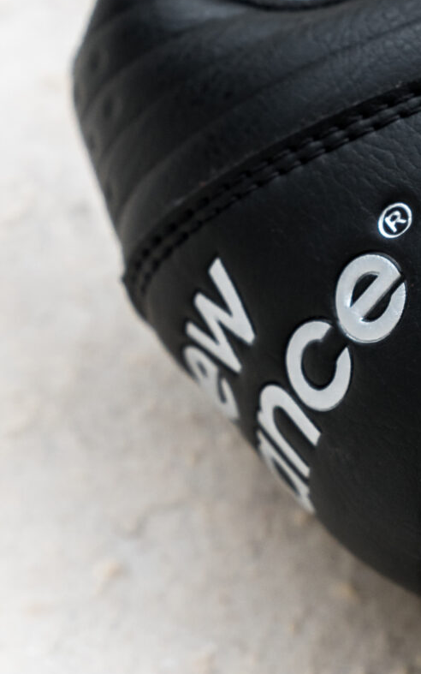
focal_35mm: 648
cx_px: 645
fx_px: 11894
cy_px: 544
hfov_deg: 2.0
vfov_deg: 3.2
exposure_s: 1/800
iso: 800
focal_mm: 200
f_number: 5.6
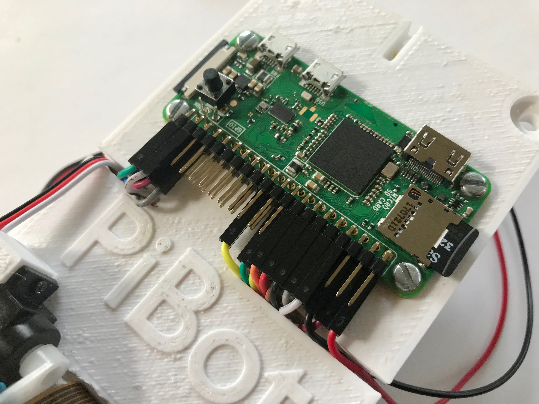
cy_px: 202
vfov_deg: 49.7
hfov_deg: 63.4
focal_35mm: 28
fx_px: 436
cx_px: 270
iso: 40
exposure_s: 1/120
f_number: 1.8
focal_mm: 3.99
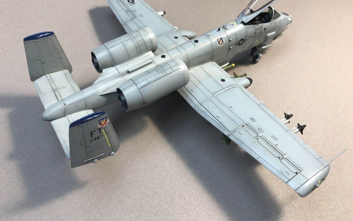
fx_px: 289
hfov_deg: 62.9
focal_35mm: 30
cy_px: 97
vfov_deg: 41.8
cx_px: 177
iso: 40
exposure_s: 1/100
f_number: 1.8
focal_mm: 3.99
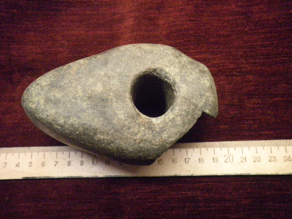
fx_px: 261
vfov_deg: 45.4
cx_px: 146
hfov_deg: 58.4
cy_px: 110
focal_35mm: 31
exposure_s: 1/20
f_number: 2.8
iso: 800
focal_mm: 5.5
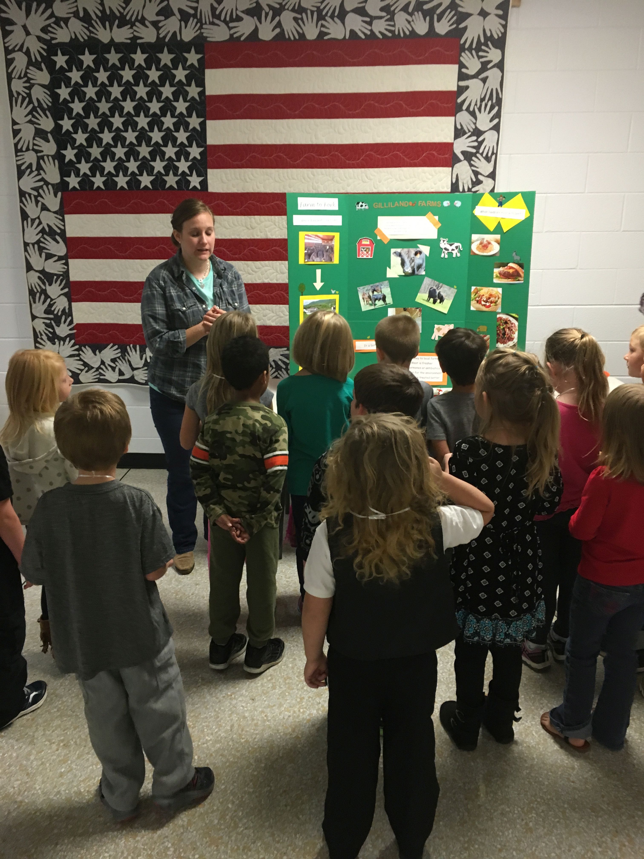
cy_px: 430
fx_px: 719
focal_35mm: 29
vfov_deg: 61.7
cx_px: 322
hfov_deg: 48.2
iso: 125
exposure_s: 1/30
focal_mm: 4.15
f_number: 2.2
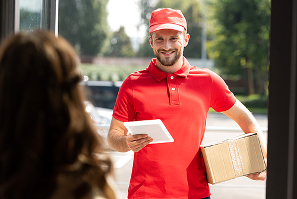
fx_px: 908
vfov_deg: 12.5
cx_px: 148
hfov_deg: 18.6
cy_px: 100
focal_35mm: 110
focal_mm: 110
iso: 64
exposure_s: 1/250
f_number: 4
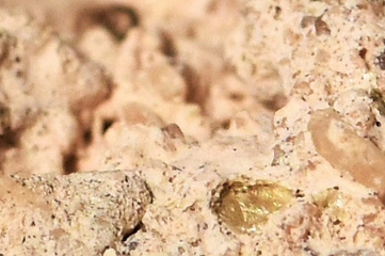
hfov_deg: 3.4
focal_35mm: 606
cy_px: 110
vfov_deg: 2.3
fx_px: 6475
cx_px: -445
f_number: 10
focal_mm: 90
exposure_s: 1/1000
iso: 400
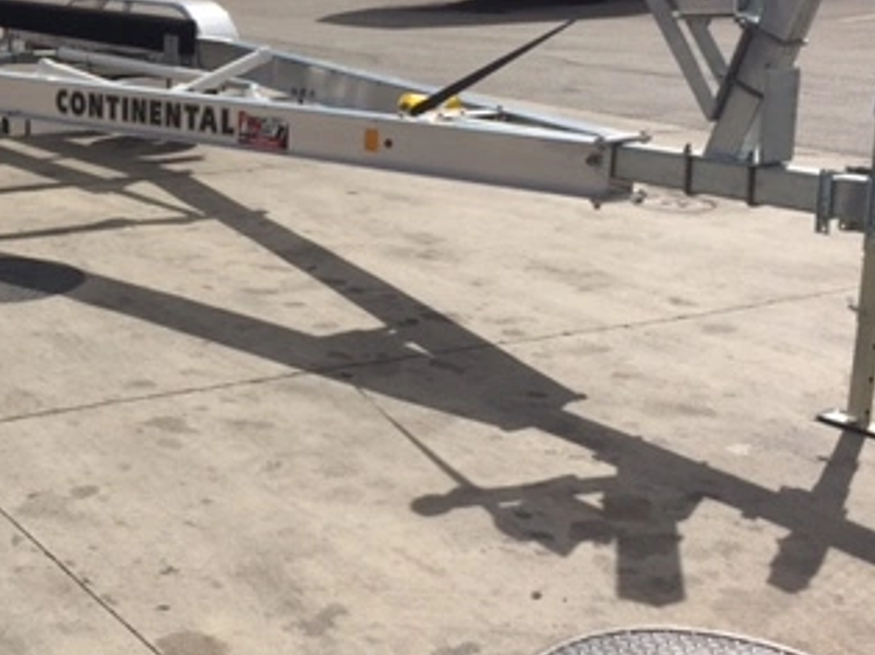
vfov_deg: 24.8
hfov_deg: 31.6
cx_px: 144
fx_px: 1491
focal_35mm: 59
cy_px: 264
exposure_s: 1/5650
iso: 32
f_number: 2.2
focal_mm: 4.15
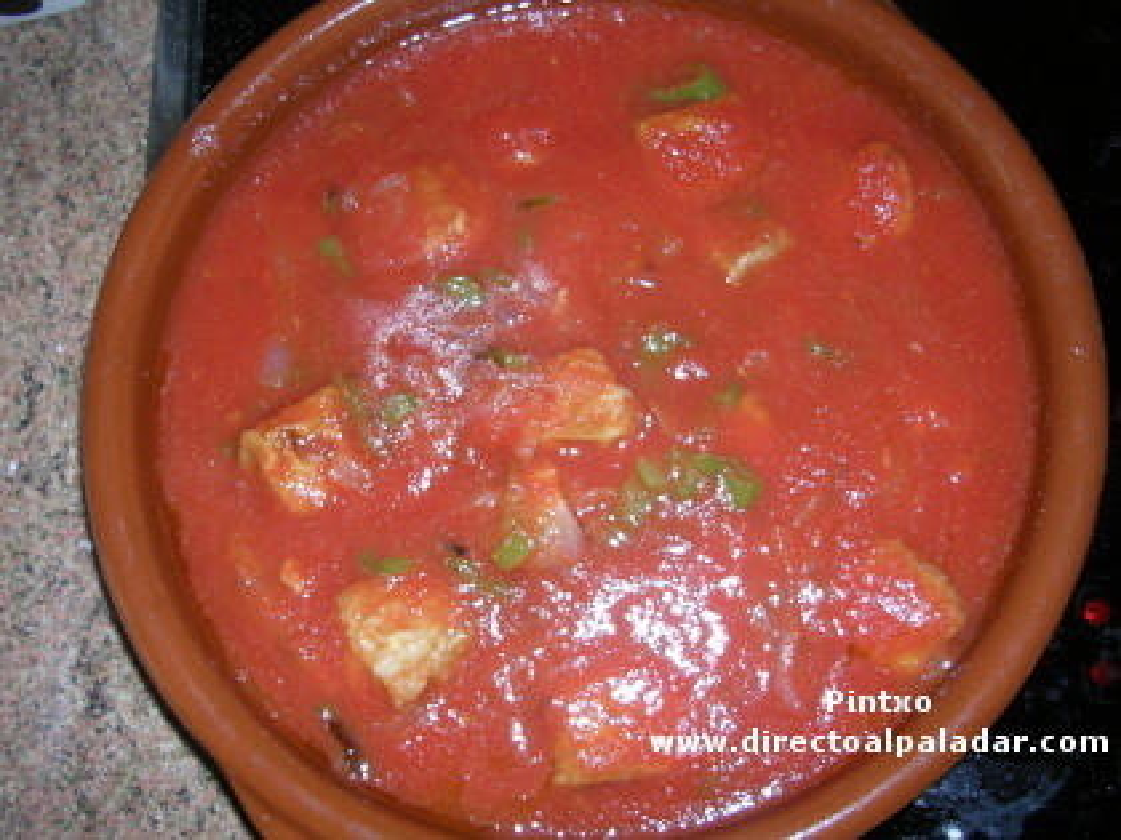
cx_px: 560
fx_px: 1231
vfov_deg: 37.7
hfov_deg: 49.0
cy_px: 420
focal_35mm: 38
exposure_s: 1/60.1
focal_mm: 5.8
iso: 50
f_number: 2.8
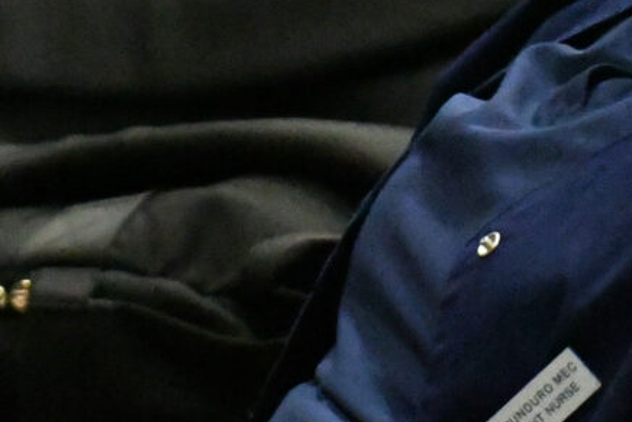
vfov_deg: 1.1
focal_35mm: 1300
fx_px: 22828
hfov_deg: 1.6
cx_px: 638
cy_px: -51
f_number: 2.8
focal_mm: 185
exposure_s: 1/800
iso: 16000
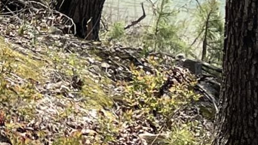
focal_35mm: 177
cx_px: -143
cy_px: -325
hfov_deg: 11.6
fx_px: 1210
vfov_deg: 6.2
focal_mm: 4.2
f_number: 1.6
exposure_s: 1/2053
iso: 32
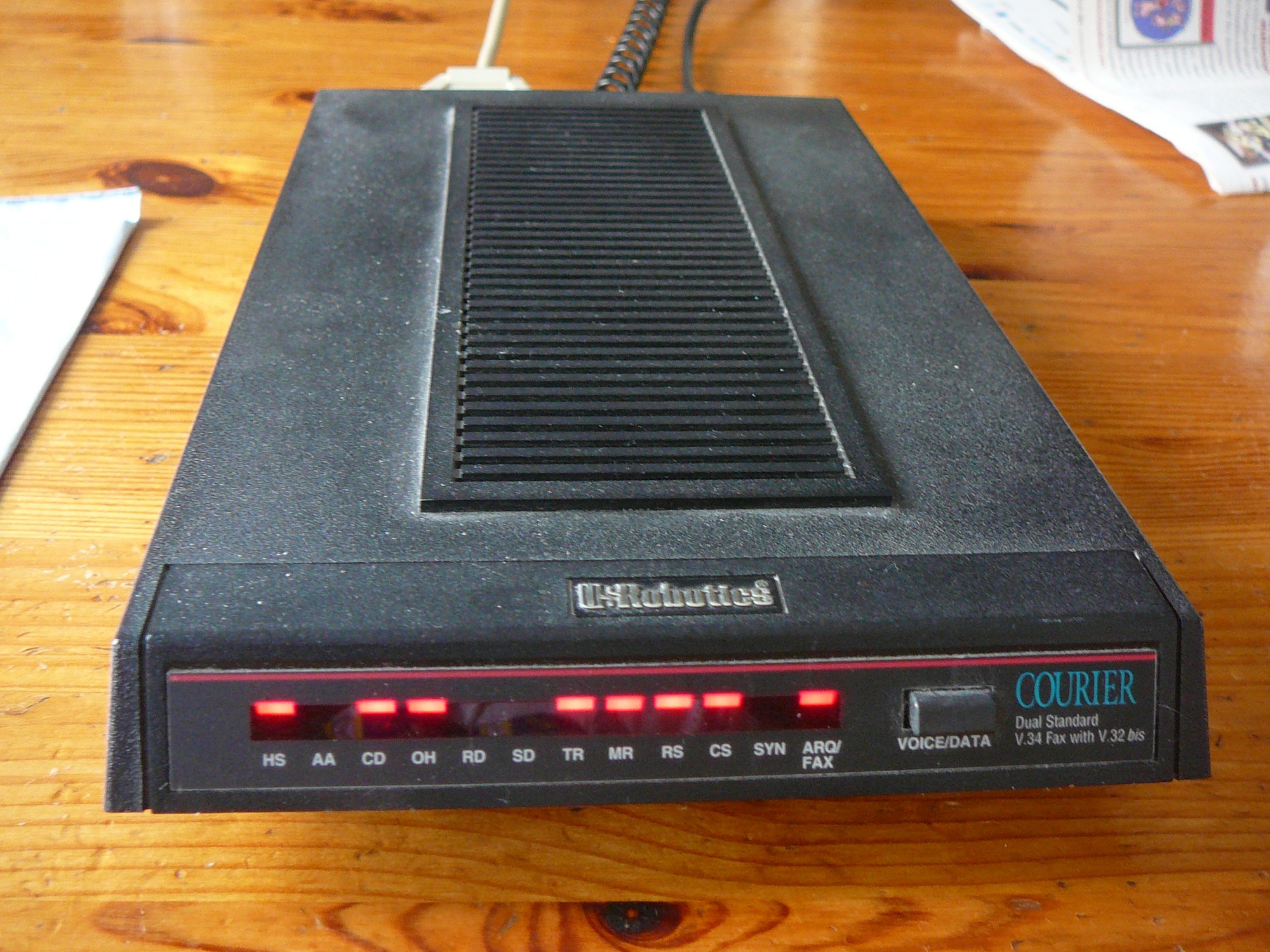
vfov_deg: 40.7
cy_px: 476
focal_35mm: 35
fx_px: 1284
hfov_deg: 52.6
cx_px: 635
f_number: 2.8
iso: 200
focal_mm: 5.2
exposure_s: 1/8
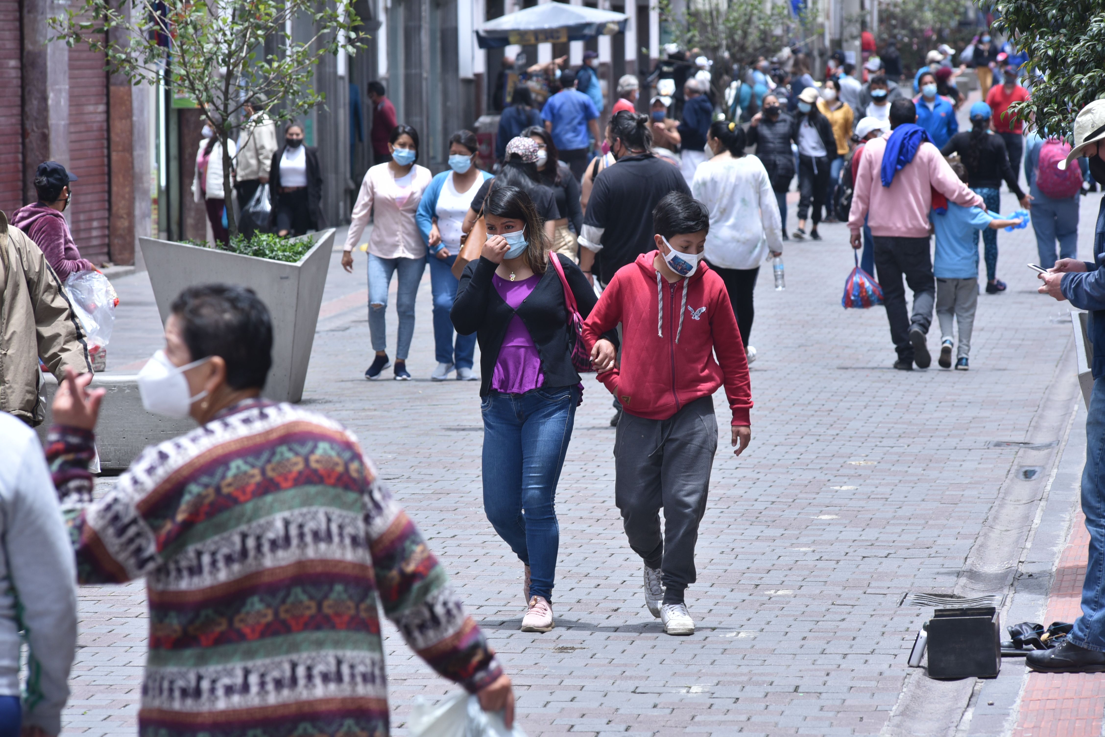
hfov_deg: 10.3
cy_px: 368
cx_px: 552
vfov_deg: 6.9
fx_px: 6138
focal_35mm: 200
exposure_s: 1/350
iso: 400
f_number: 11
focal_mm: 200
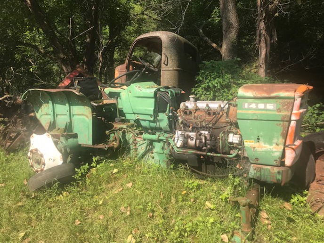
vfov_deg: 49.7
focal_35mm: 28
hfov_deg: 63.4
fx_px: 262
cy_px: 122
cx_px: 162
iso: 20
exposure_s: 1/939
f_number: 1.8
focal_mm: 3.99
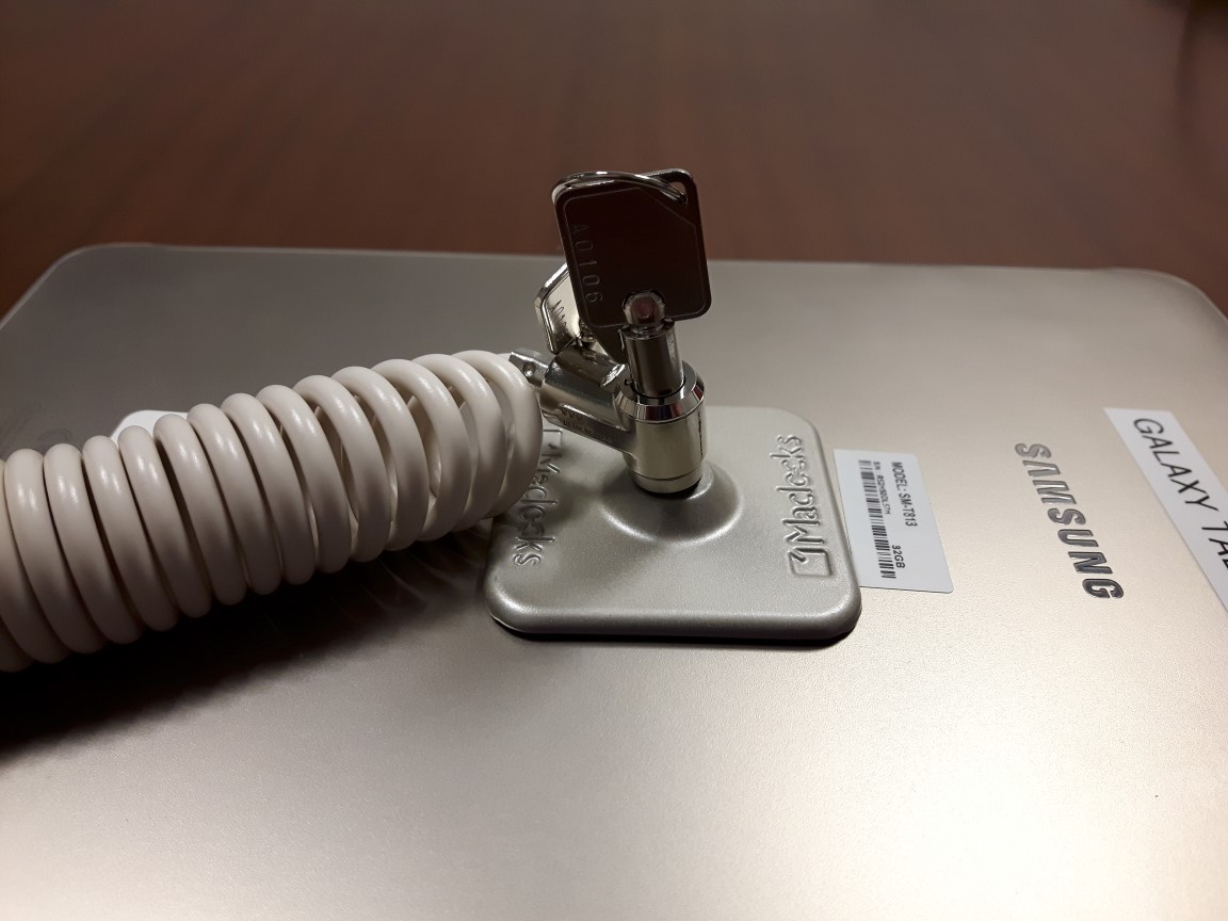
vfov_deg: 45.4
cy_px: 460
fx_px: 1100
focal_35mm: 31
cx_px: 614
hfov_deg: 58.4
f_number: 1.9
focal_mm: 3.7
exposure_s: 1/33
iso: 80
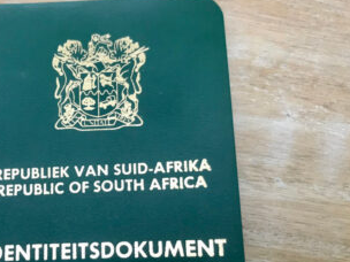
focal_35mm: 46
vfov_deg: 31.1
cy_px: 190
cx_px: 96
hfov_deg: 40.3
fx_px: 465
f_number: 1.8
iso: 40
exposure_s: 1/20
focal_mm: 3.99
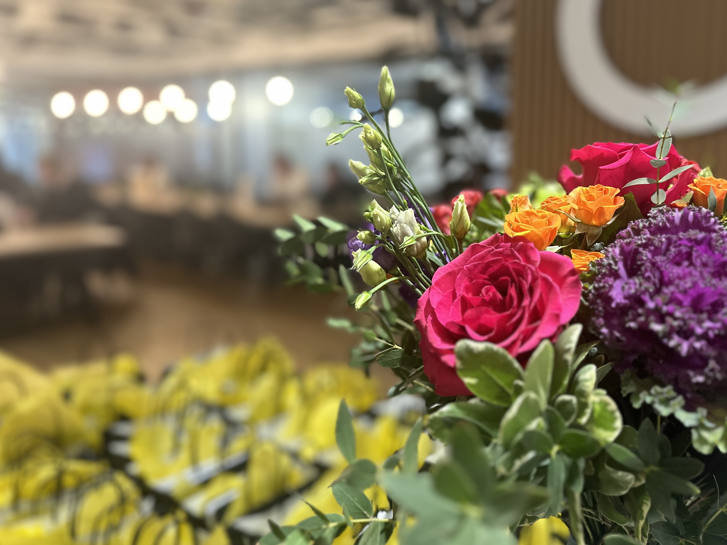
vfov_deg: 45.4
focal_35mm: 31
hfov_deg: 57.4
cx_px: 467
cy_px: 251
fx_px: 651
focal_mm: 6.86
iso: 200
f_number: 1.78
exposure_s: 1/50
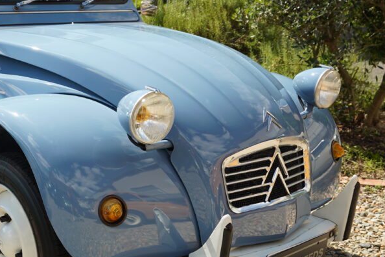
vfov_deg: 24.2
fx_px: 599
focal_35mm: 56
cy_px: 128
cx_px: 64
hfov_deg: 34.3
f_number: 4.5
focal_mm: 26
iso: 100
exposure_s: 1/200
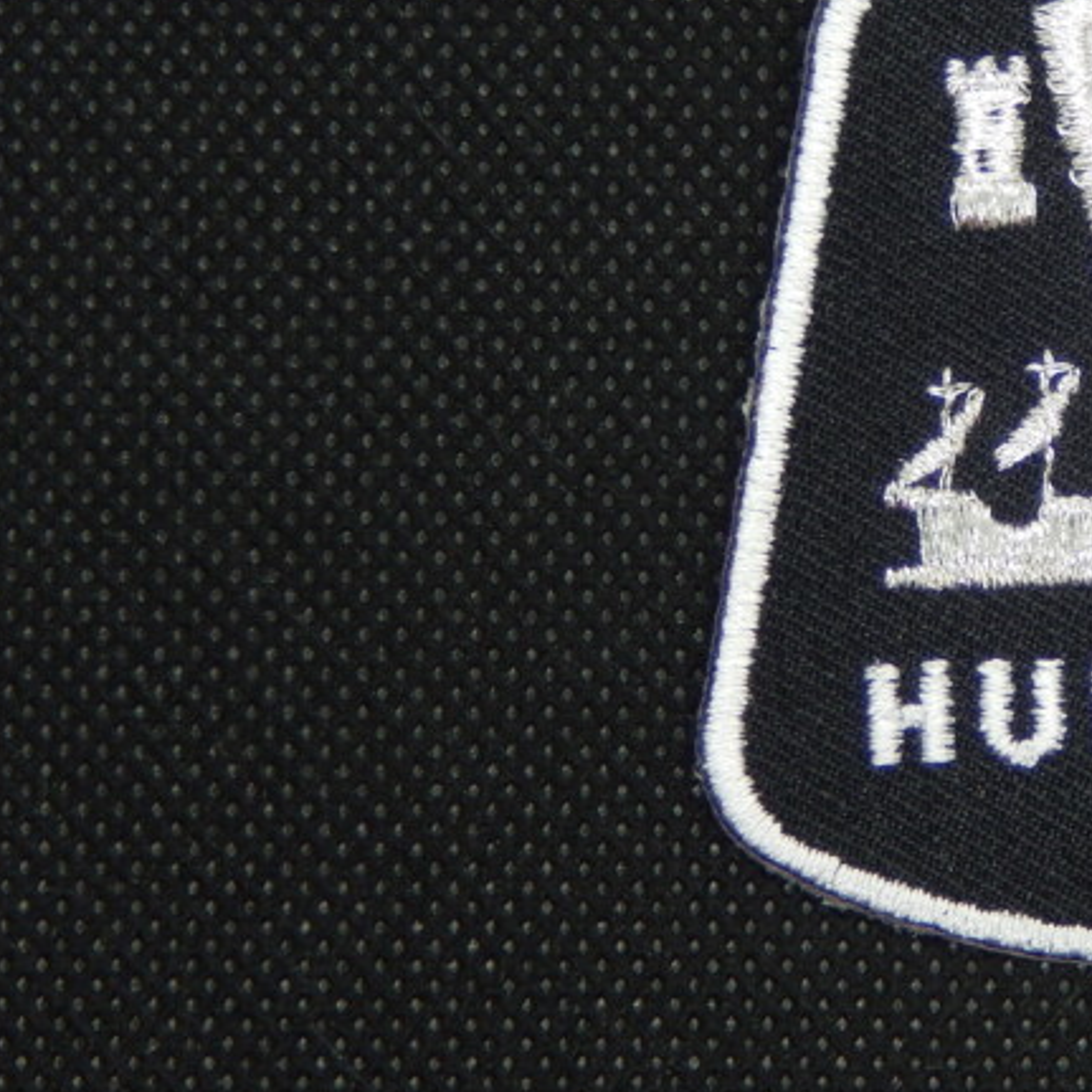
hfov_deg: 15.8
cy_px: 428
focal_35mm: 107
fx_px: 3819
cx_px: 1186
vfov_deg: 16.3
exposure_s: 1/50
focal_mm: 9.2
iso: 125
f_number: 4.5
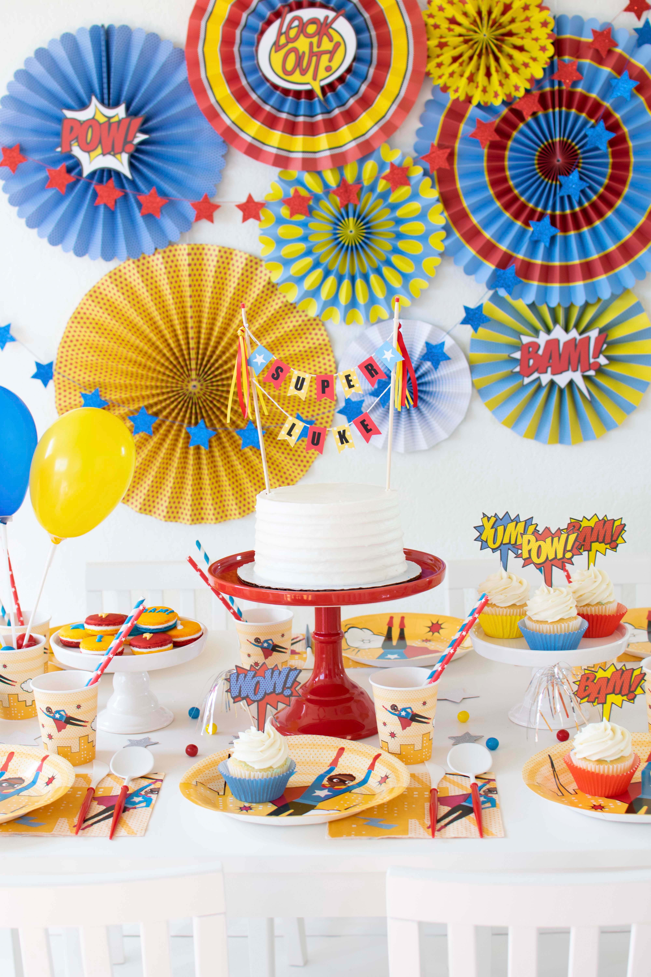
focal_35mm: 52
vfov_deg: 37.9
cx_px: 326
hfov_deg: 25.8
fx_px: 1424
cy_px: 488
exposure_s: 1/50
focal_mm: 35
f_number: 4
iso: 200
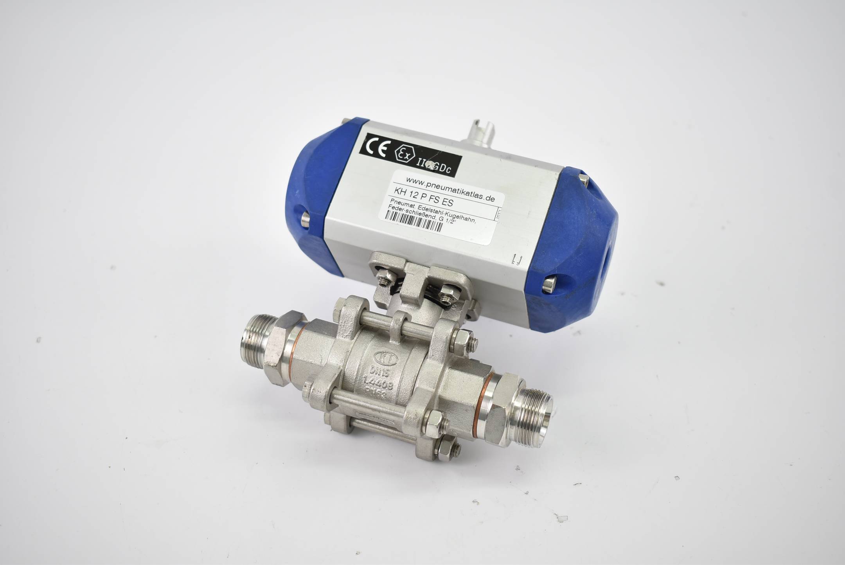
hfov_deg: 43.6
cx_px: 422
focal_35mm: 45
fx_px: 1057
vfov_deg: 29.9
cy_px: 282
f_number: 4.2
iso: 125
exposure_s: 1/50
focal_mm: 30
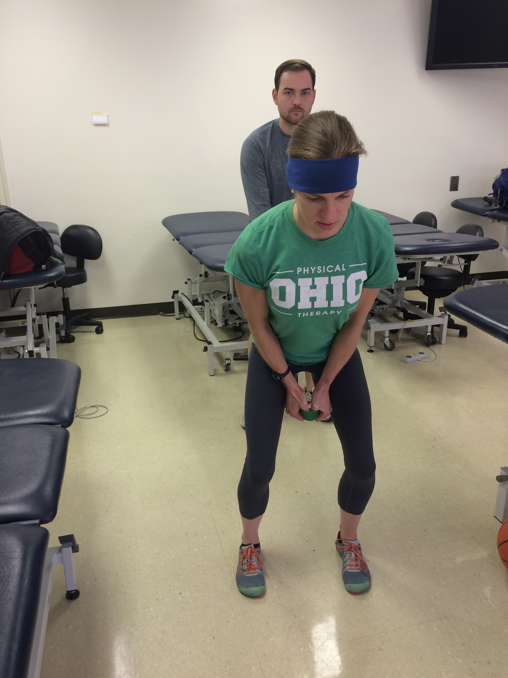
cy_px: 339
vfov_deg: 61.7
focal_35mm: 29
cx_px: 254
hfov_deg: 48.2
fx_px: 567
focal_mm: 4.15
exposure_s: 1/30
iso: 64
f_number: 2.2
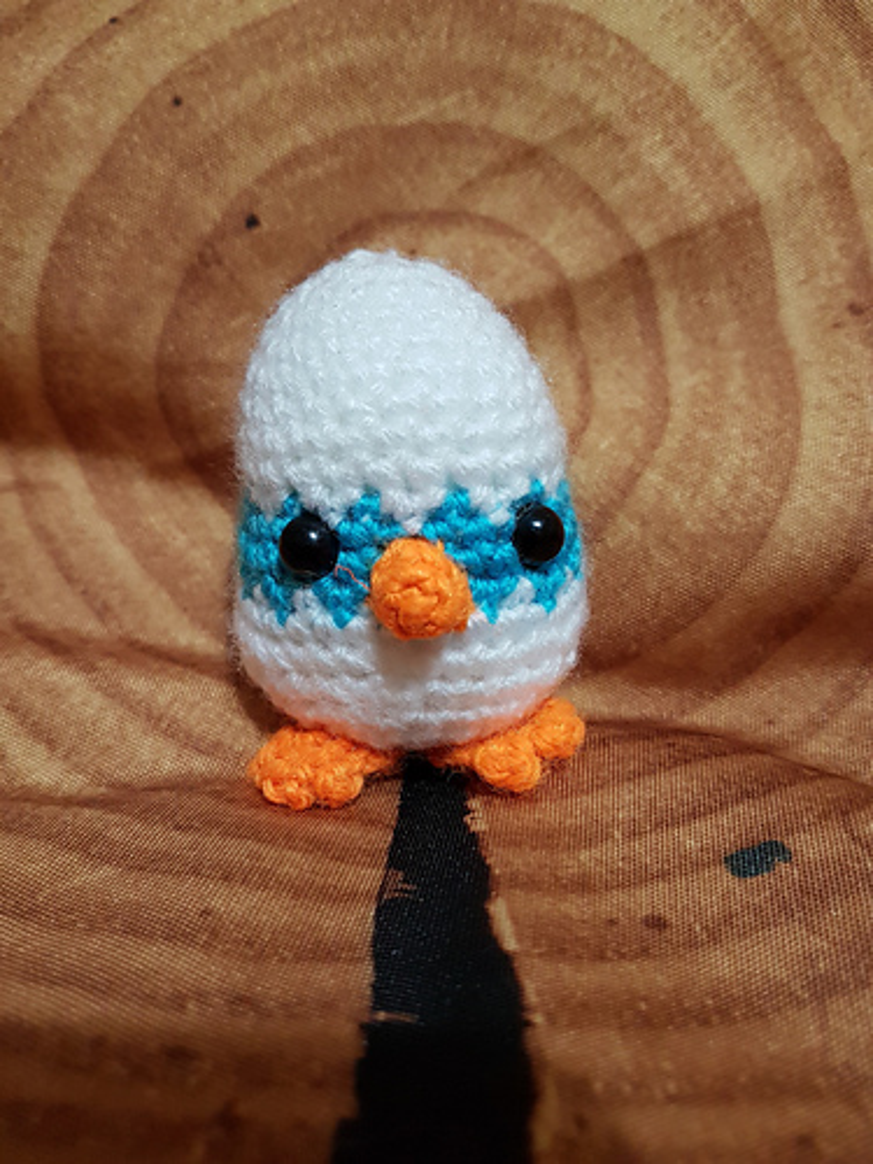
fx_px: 874
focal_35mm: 26
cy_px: 582
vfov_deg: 67.3
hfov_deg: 53.1
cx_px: 436
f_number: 1.7
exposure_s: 1/11
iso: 200
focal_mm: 4.2
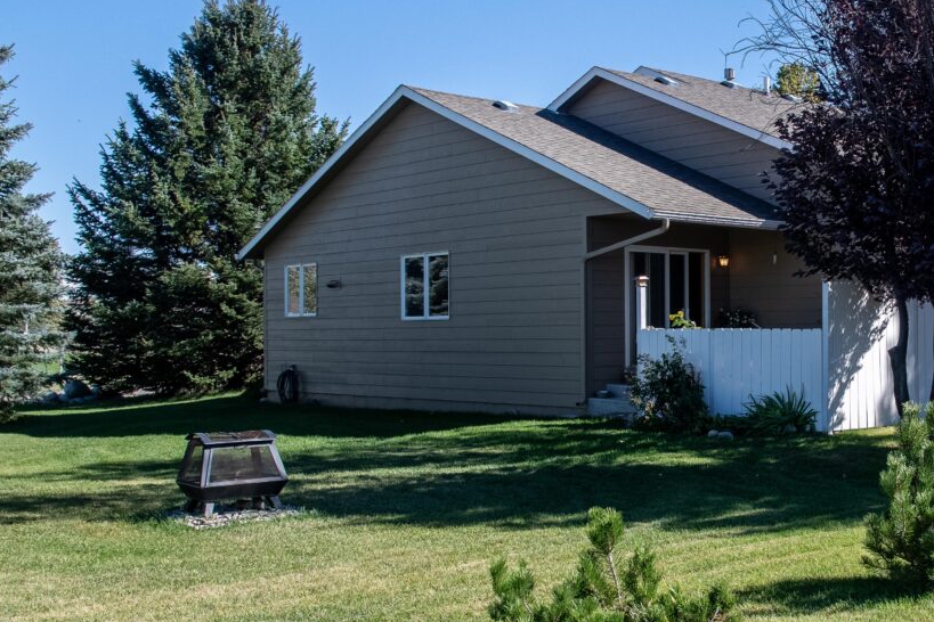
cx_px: 777
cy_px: 344
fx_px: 1167
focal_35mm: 45
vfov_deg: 29.8
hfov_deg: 41.3
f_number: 8
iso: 400
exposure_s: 1/2000
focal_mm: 16
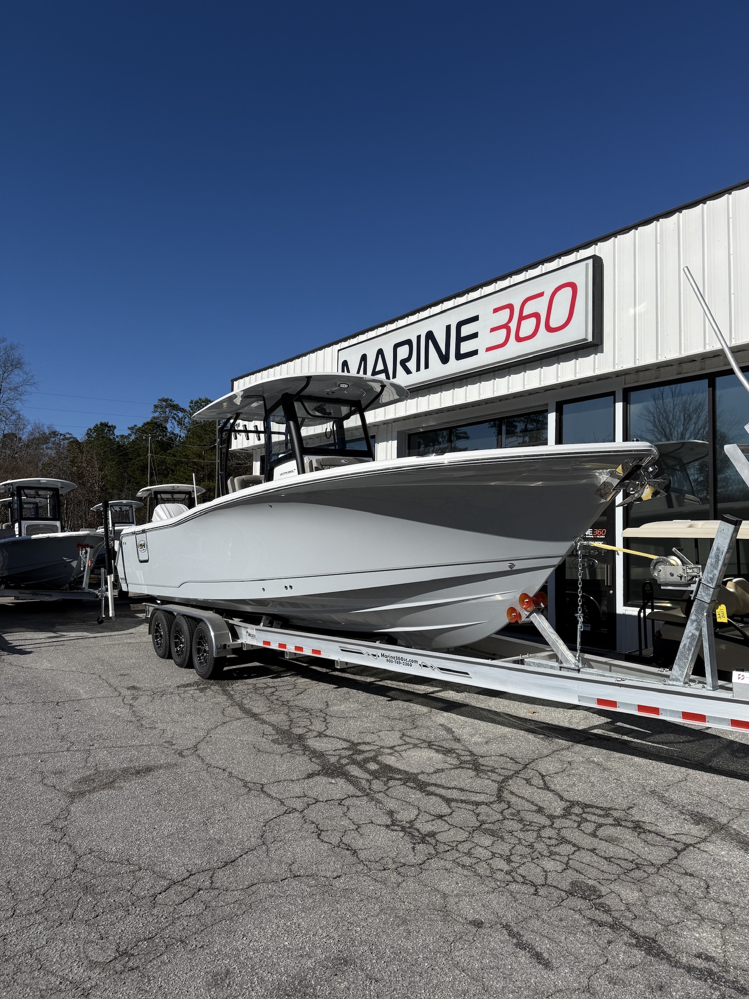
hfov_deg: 56.8
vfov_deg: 71.6
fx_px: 692
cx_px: 374
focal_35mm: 24
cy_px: 500
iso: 80
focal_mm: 6.76
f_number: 1.78
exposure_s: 1/9091
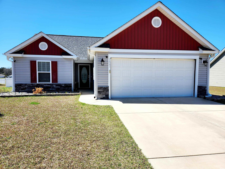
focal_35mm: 23
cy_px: 84
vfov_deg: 58.9
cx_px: 112
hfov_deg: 73.9
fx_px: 149
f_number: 1.8
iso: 20
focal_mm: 5.4
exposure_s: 1/1667
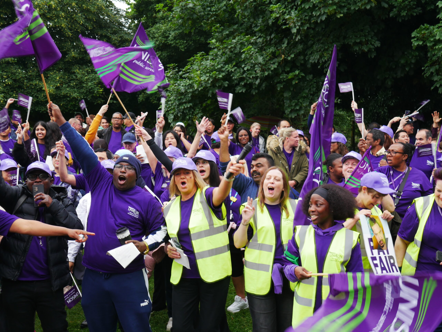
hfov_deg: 38.2
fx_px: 639
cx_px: 221
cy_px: 166
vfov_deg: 29.1
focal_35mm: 50
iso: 200
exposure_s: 1/60
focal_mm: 25
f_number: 5.3
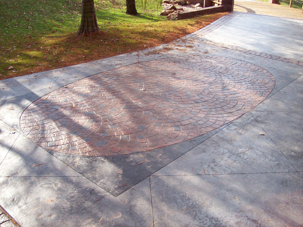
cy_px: 114
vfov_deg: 39.6
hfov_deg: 51.4
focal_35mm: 36
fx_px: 315
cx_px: 152
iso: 80
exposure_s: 1/342
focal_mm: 6
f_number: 2.7
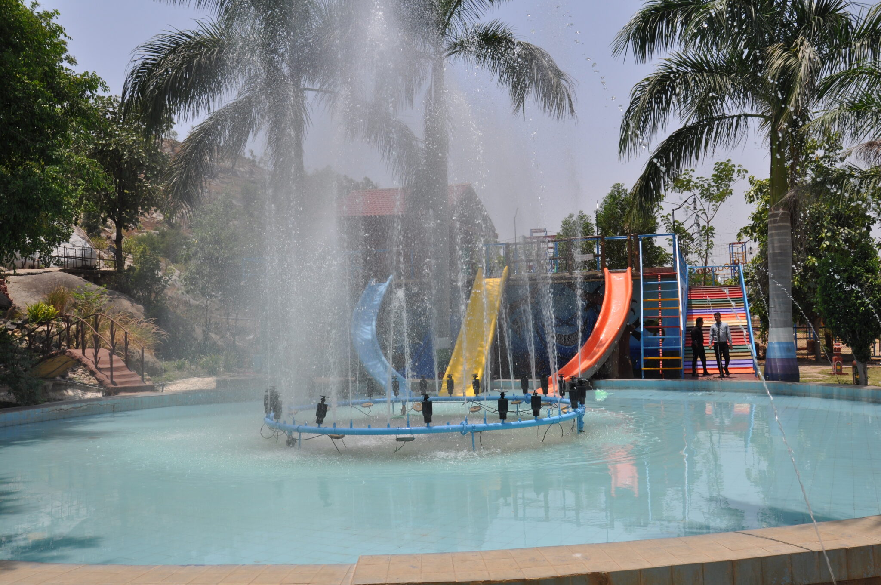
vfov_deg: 41.6
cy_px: 292
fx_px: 770
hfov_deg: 59.6
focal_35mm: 32
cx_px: 440
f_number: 9.5
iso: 200
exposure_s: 1/350
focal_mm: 21
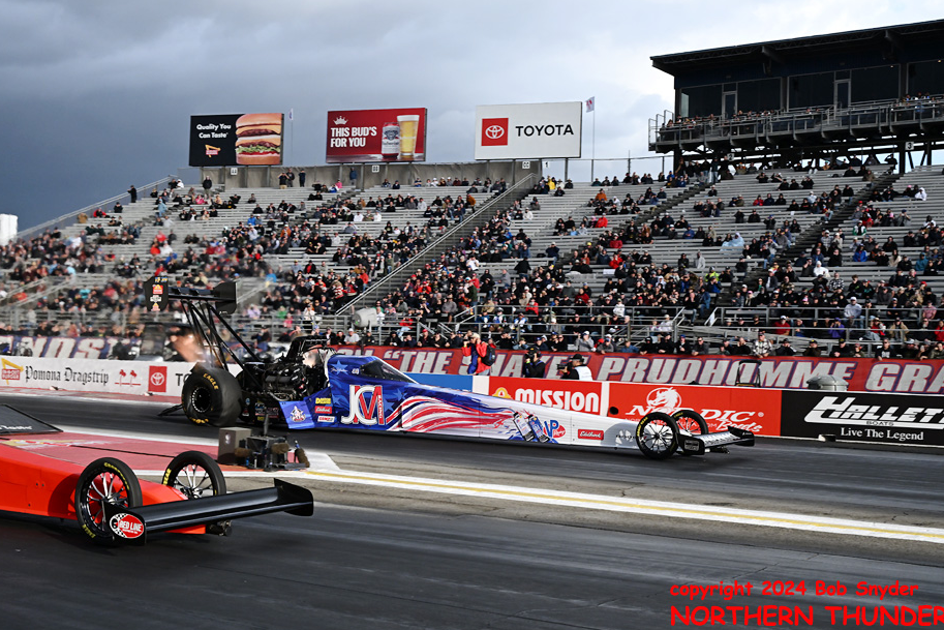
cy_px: 325
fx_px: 1206
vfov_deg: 29.3
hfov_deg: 42.7
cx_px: 479
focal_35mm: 46
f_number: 6.3
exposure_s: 1/2000
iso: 1250
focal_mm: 42
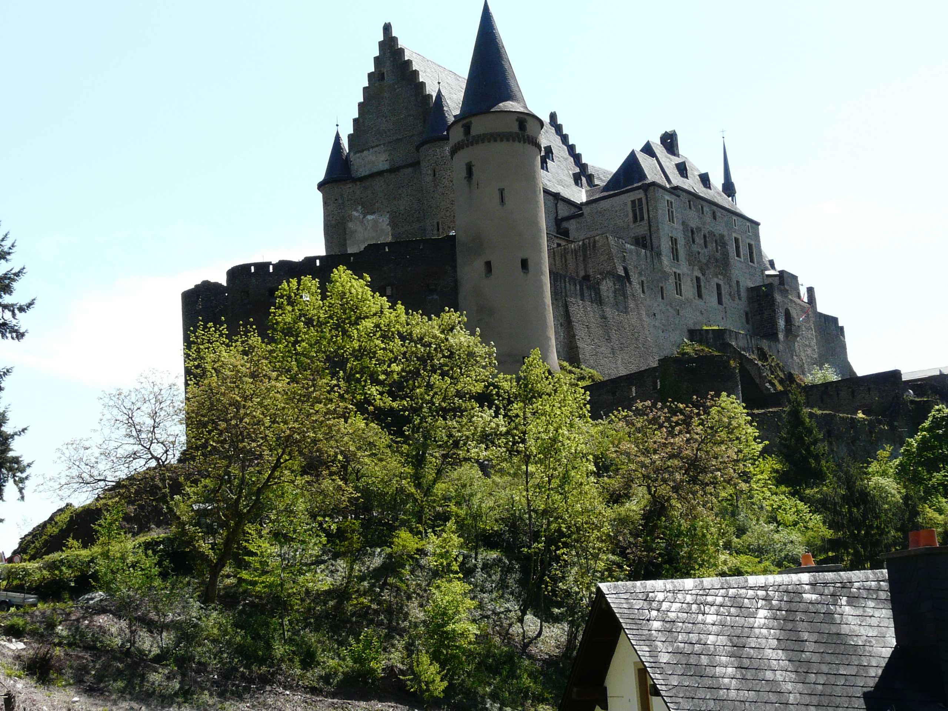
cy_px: 356
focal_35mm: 57
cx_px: 474
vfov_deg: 25.7
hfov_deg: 33.8
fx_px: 1561
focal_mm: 7.4
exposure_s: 1/320
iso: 100
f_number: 5.6
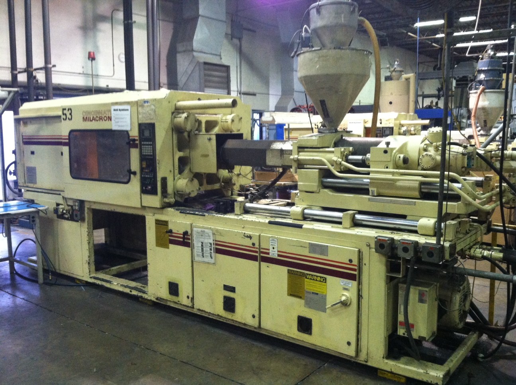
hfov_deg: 52.7
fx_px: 521
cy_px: 192
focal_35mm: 35
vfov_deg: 40.6
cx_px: 258
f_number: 2.8
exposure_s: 1/17
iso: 320
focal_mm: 3.85
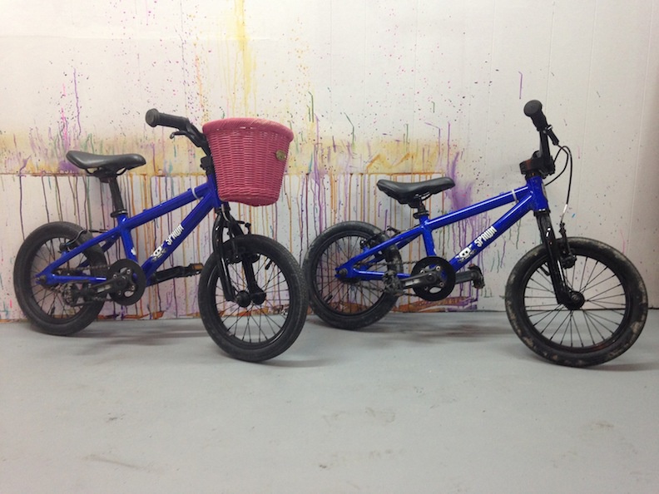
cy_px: 247
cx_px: 330
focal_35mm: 33
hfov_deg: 55.4
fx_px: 628
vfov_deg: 42.9
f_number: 2.4
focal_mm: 4.12
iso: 100
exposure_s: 1/20
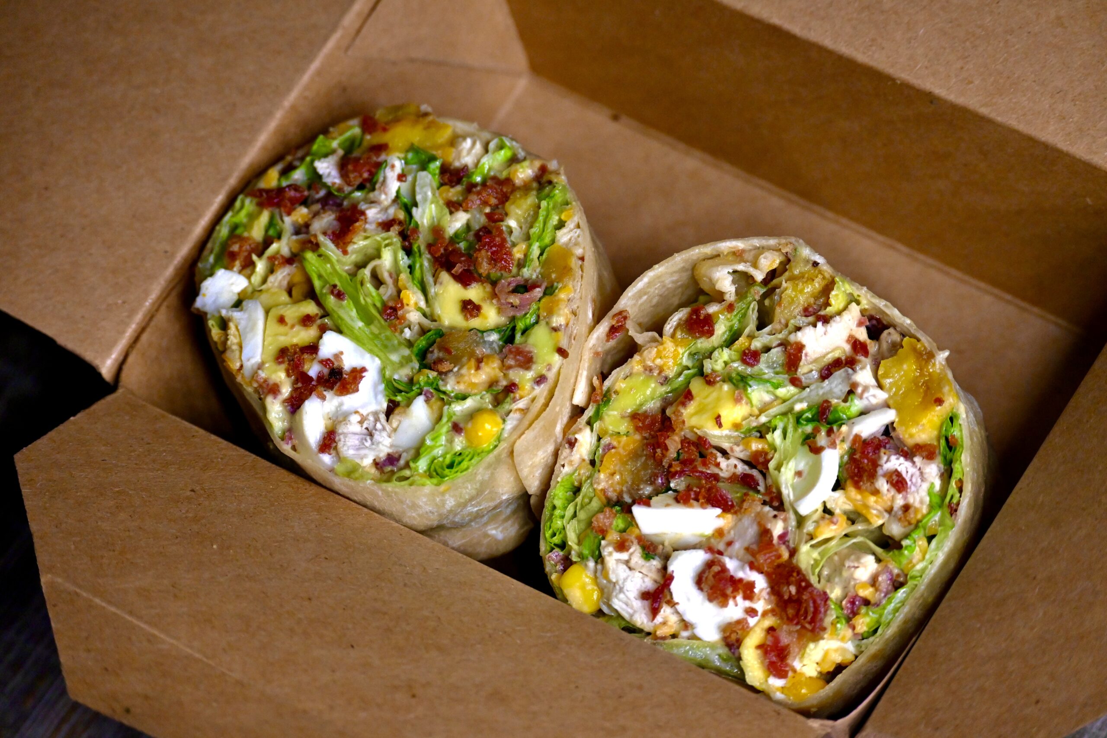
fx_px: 4797
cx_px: 554
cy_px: 369
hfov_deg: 13.2
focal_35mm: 156
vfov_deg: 8.8
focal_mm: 104
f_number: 5
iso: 3200
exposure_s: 1/125
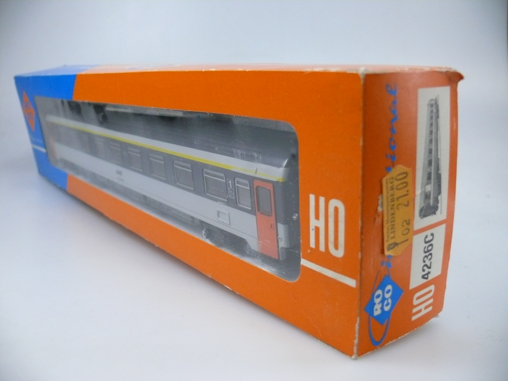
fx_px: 514
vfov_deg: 40.7
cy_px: 190
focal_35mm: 35
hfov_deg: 52.6
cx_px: 254
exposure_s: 1/320
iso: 400
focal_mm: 7.4
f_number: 2.8
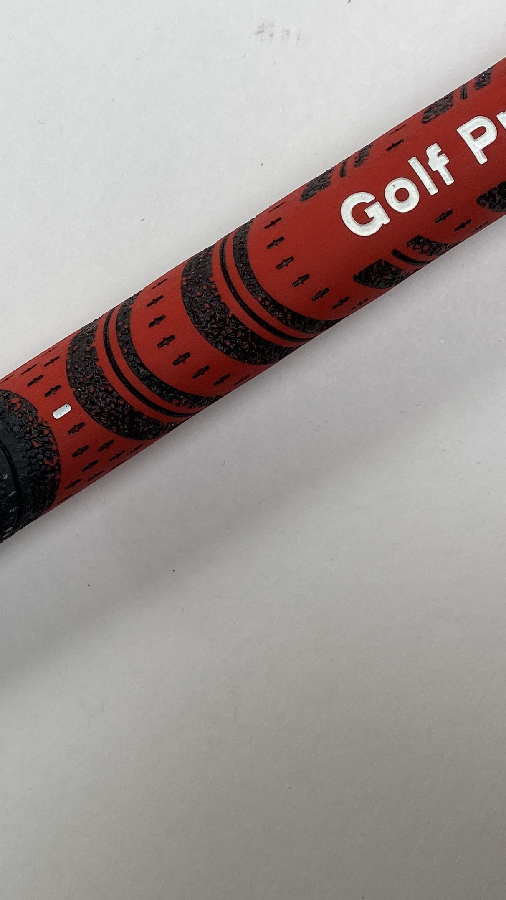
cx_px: 40
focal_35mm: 53
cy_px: 444
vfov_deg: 39.2
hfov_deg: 22.0
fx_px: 1264
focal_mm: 4.25
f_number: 1.8
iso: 32
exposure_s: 1/355
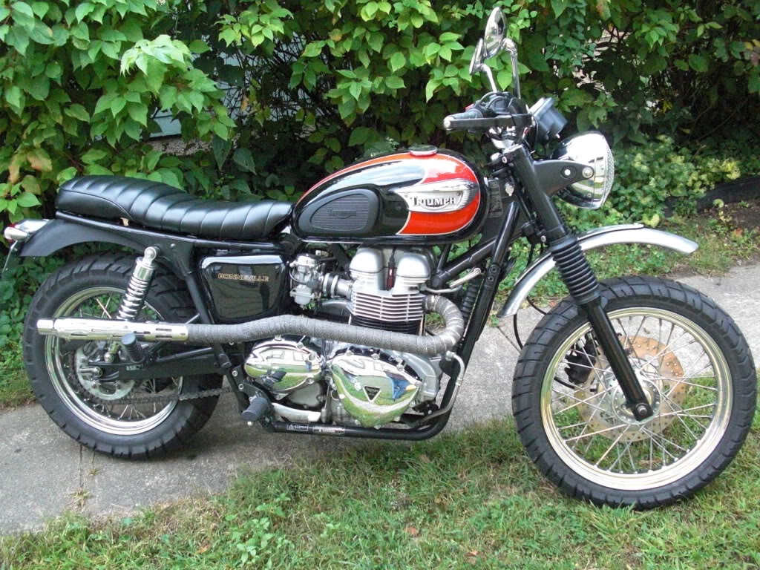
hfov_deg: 51.4
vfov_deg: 39.7
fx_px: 790
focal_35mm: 36
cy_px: 285
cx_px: 380
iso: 800
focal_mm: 6.3
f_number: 2.8
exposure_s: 1/100
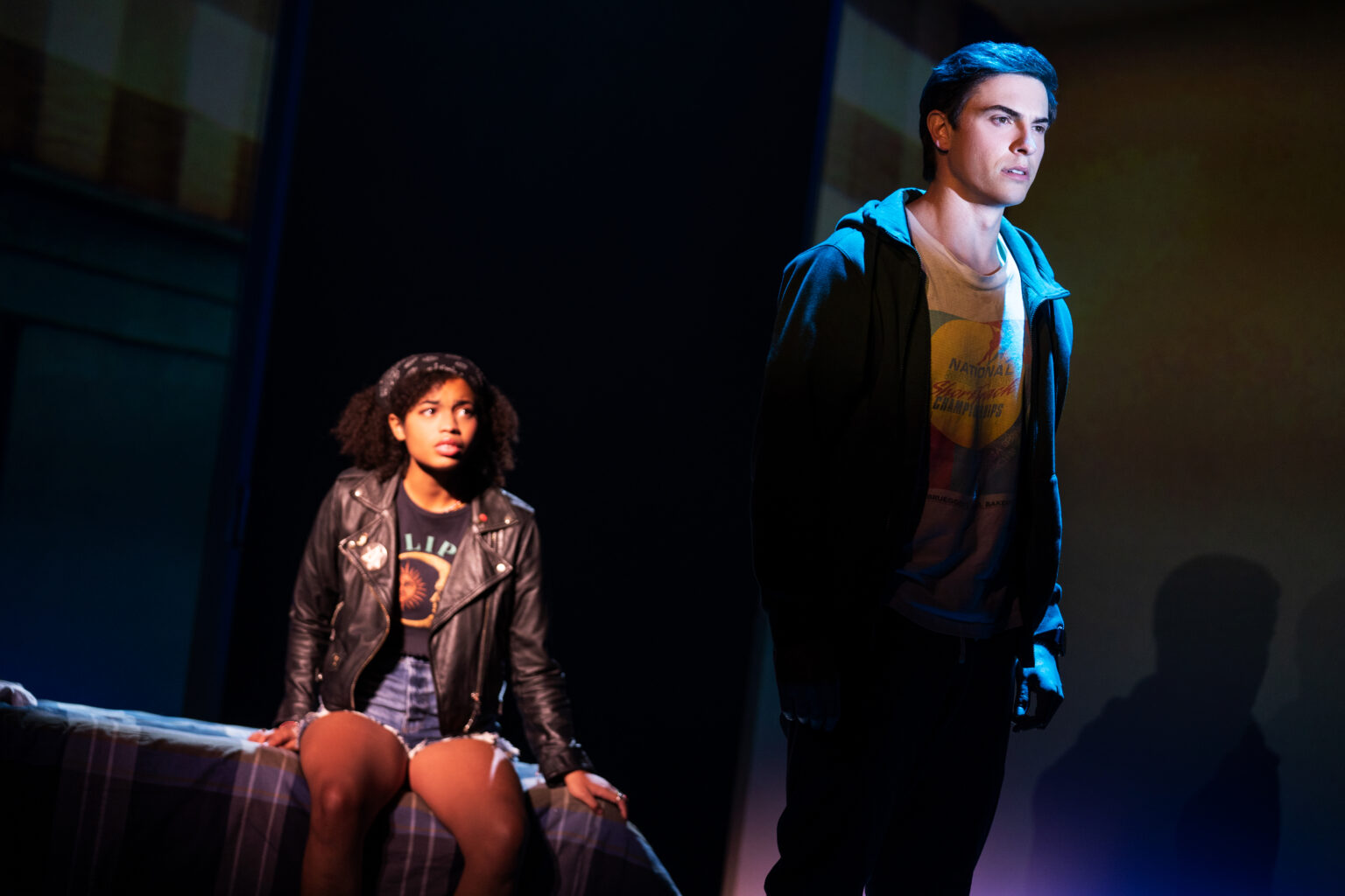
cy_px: 448
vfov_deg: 12.3
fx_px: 4147
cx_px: 672
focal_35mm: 111
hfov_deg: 18.4
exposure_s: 1/320
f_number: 3.5
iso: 800
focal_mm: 111
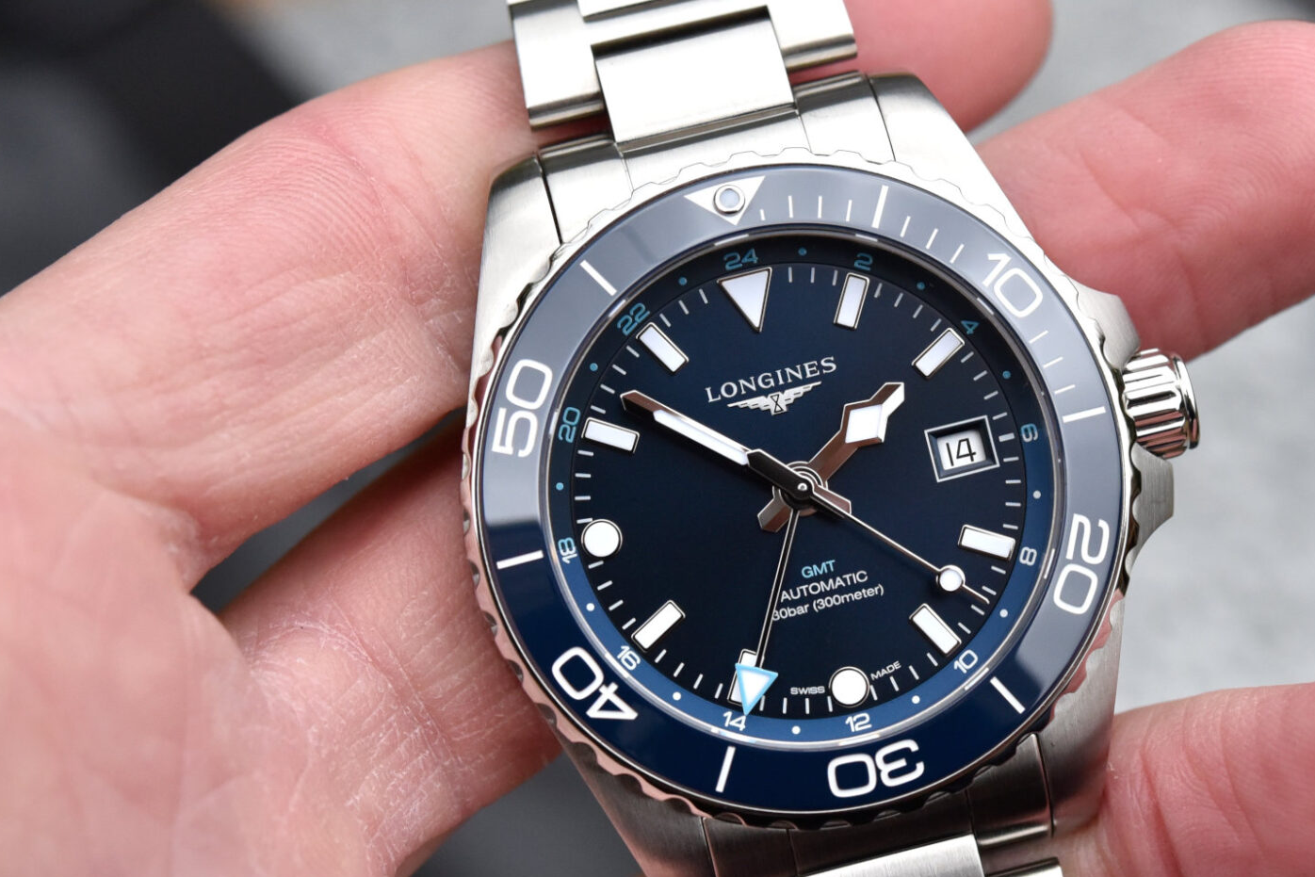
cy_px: 462
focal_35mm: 88
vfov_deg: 15.5
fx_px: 3215
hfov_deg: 23.1
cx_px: 817
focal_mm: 60
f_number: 8
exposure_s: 1/500
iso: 2000
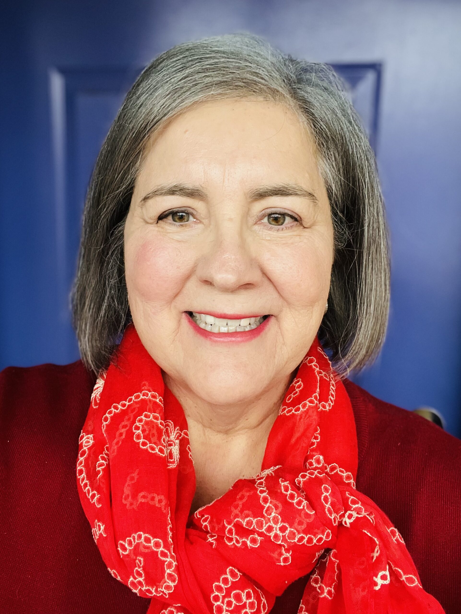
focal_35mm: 30
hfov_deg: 46.8
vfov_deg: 59.9
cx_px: 230
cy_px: 307
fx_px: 532
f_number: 2.2
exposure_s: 1/58
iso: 125
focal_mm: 2.71
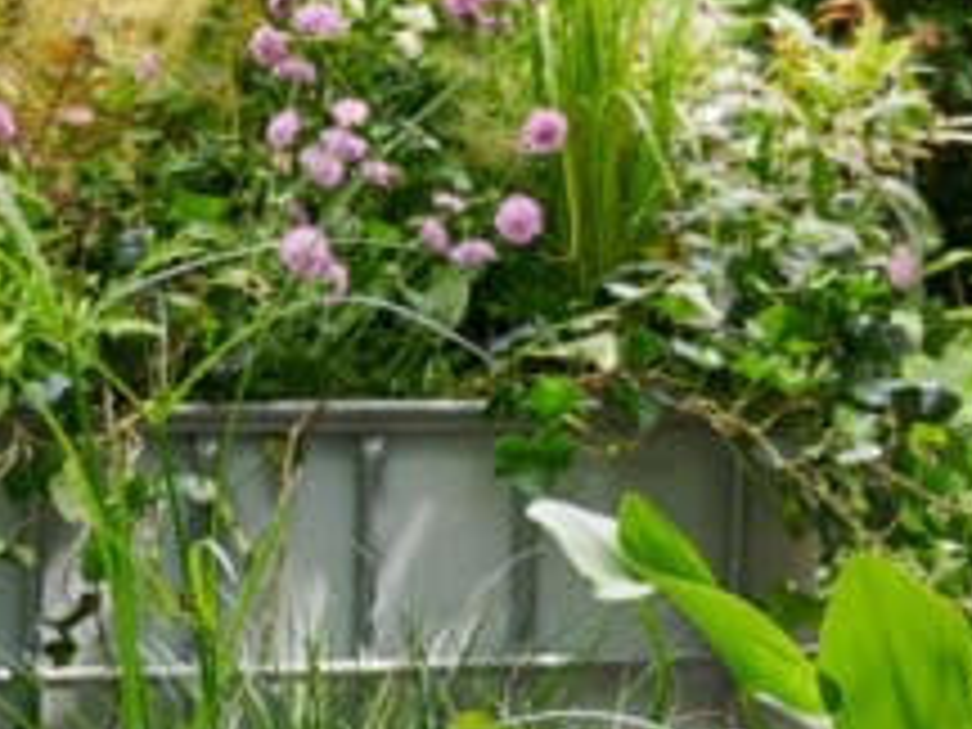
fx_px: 4605
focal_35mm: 164
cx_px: 592
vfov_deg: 9.0
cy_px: 162
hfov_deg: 12.0
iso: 64
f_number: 5.6
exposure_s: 1/30
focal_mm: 36
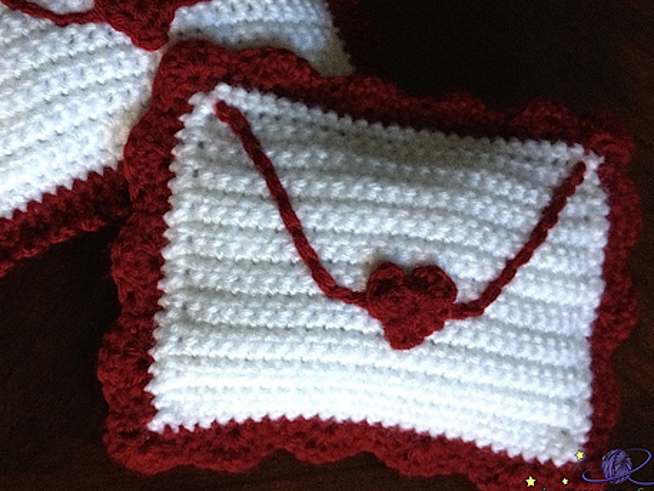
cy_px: 182
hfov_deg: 38.7
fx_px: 926
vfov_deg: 29.6
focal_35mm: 49
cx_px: 259
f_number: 2.4
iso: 320
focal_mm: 4.28
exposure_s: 1/20
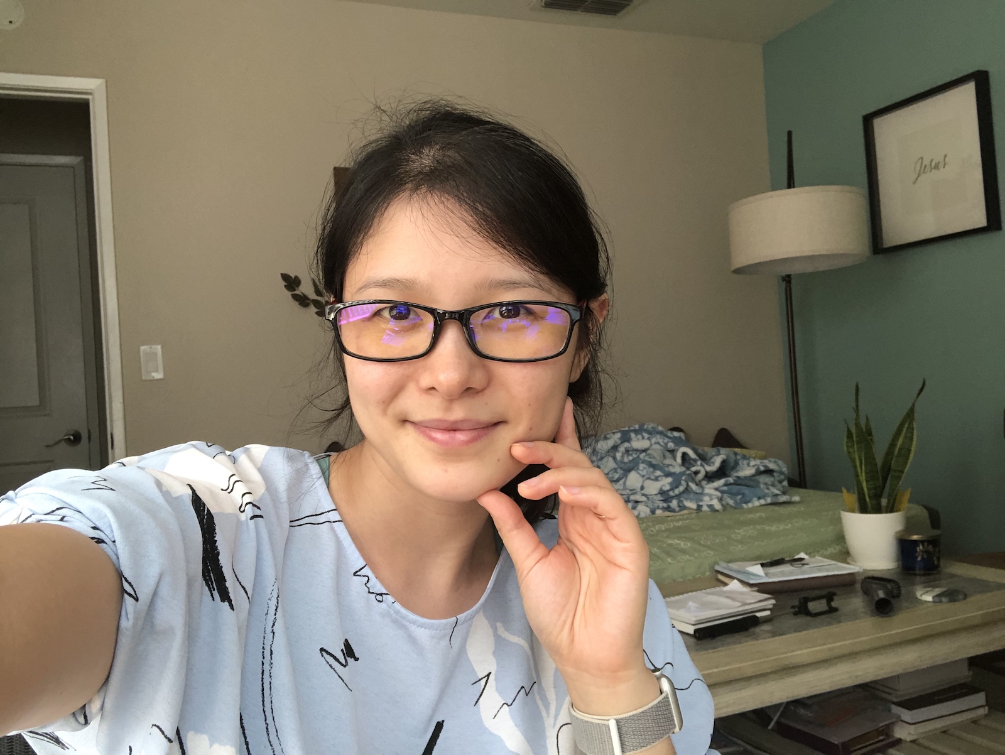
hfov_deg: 56.8
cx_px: 502
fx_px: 930
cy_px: 378
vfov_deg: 44.2
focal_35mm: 32
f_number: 2.2
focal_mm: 2.87
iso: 80
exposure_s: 1/120
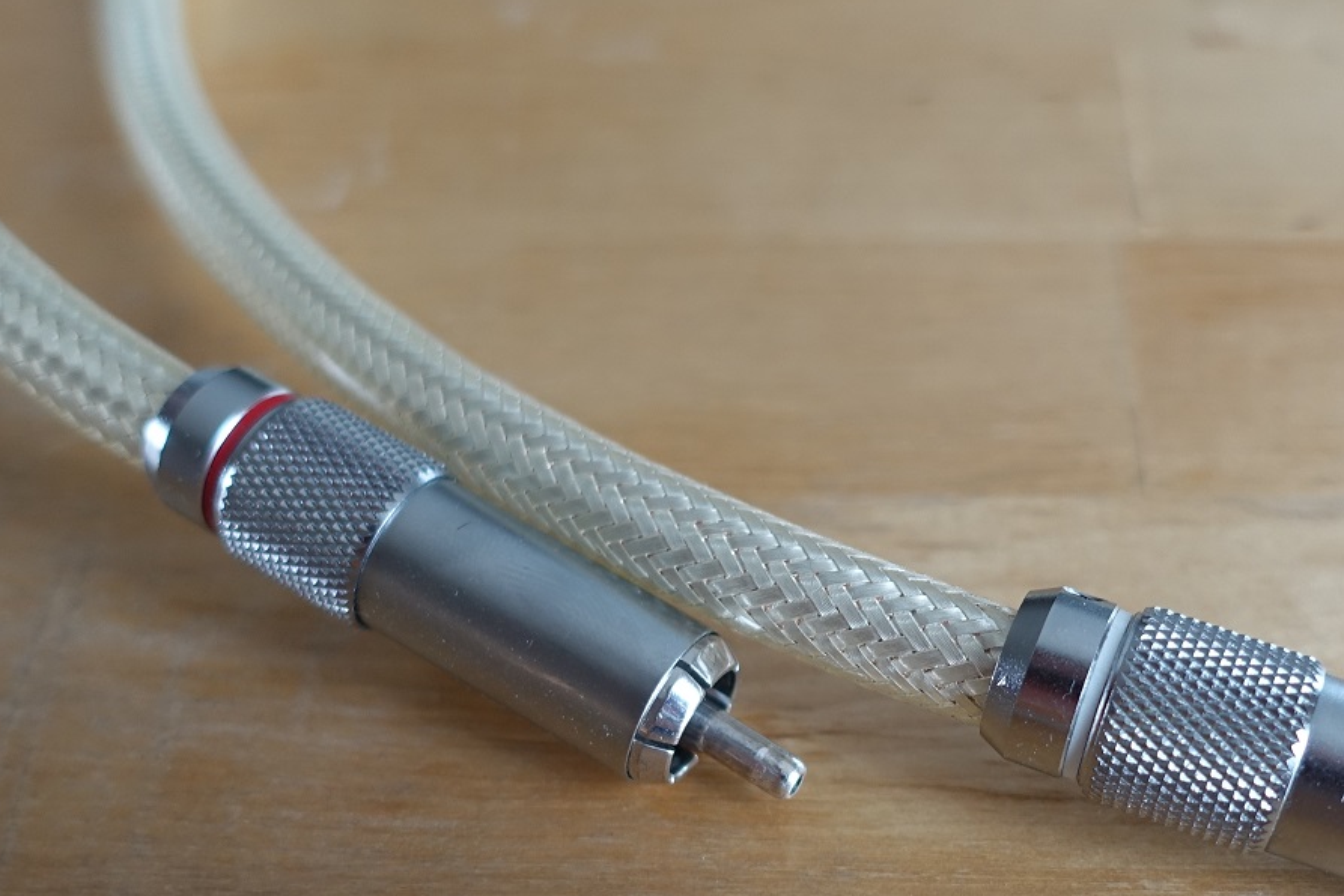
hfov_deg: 40.0
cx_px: 843
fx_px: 1830
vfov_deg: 27.3
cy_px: 631
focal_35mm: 49
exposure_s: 1/30
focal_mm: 8.8
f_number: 2.2
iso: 125
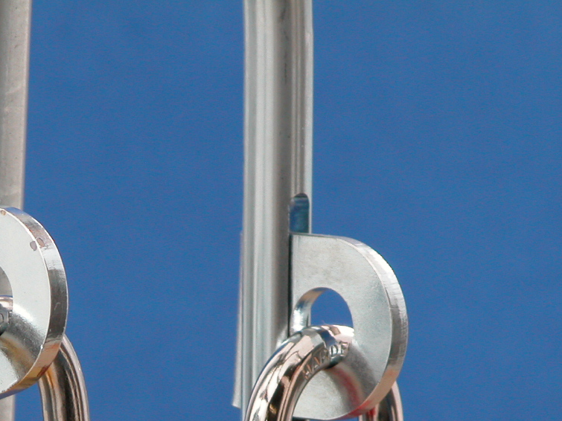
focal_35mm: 585
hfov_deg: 3.4
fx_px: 9496
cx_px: 197
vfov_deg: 2.5
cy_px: 443
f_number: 6.6
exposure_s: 1/125
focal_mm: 71.2
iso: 100
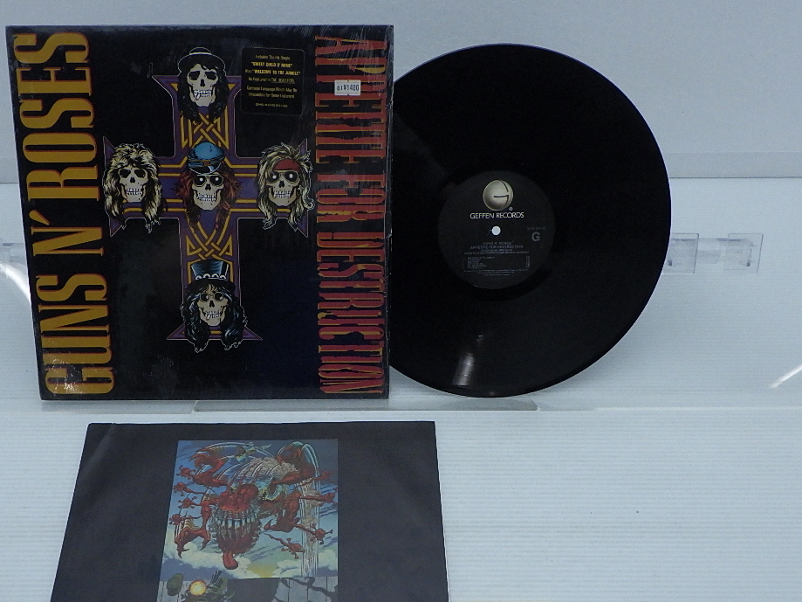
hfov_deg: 47.8
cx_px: 353
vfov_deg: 36.4
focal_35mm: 39
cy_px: 407
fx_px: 903
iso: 400
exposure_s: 1/200
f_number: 4.2
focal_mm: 5
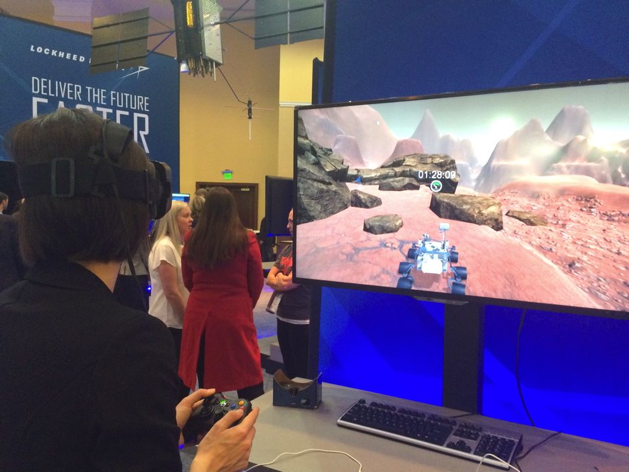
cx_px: 314
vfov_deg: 48.2
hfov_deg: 61.6
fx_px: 527
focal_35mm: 29
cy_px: 236
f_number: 2.2
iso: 160
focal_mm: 4.15
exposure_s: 1/30
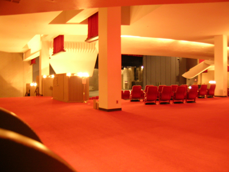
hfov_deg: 63.4
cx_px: 114
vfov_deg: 49.7
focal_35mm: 28
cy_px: 86
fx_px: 185
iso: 200
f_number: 2.8
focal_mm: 5.8
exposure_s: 1
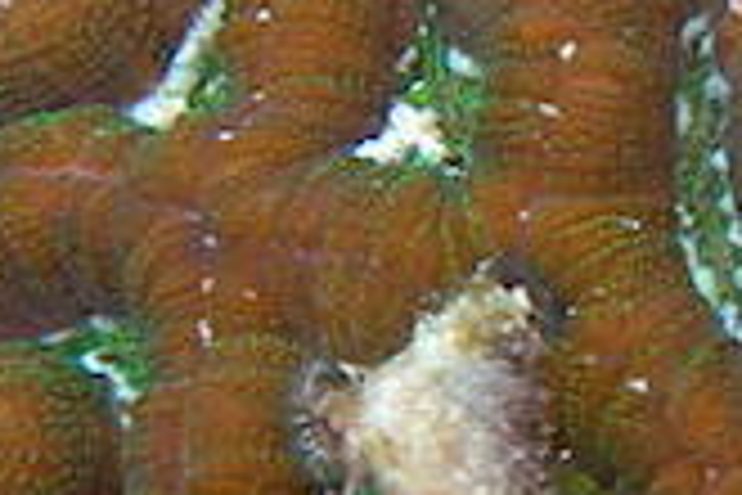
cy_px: 410
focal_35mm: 156
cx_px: 926
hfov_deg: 12.8
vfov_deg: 8.8
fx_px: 3215
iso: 100
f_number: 4.8
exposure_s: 1/60.1
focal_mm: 7.8
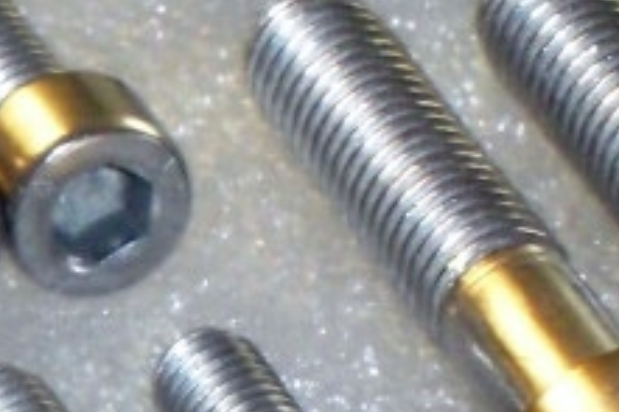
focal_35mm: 716
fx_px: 12302
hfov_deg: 2.9
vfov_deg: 1.9
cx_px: -574
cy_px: 894
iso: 400
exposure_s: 1/60
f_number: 4.8
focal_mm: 19.7
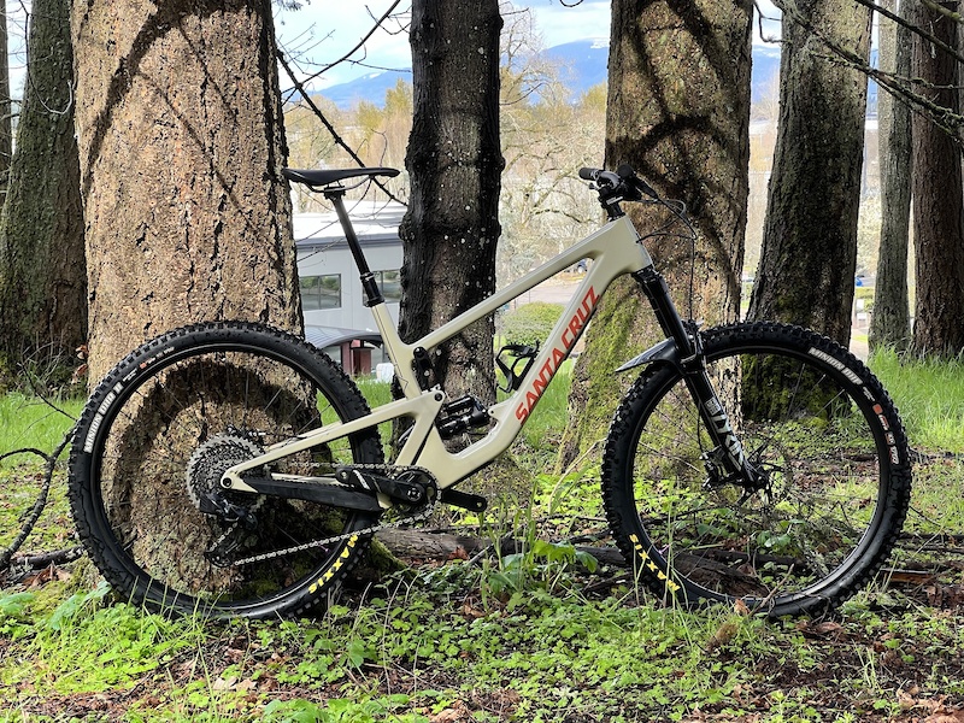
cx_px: 482
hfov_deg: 25.3
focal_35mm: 77
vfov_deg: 19.1
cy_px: 362
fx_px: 2144
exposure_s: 1/99
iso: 32
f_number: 2.8
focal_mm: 9
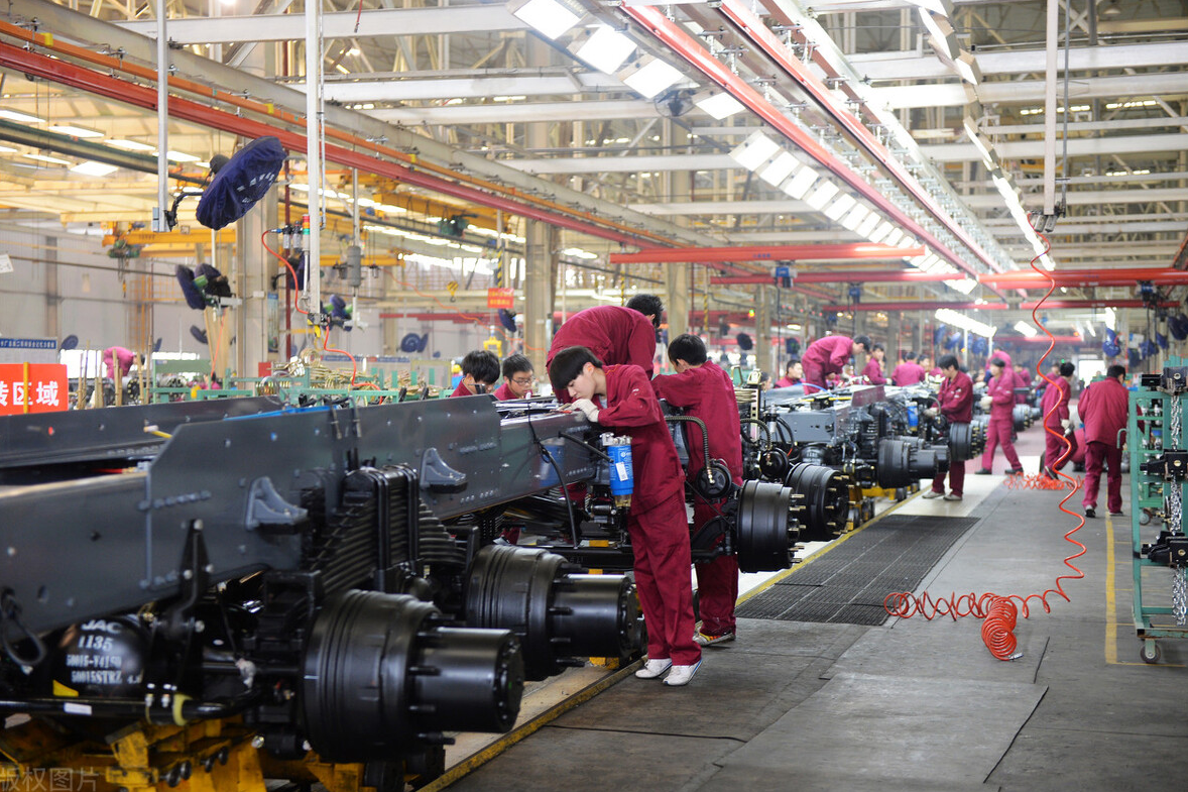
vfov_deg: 23.0
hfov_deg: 33.9
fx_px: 1947
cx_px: 596
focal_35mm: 59
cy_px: 400
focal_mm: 58
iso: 1250
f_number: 2.8
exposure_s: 1/30
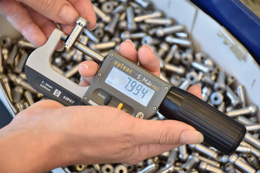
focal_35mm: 112
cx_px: 130
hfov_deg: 18.2
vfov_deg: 12.2
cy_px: 86
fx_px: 812
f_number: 5
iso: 500
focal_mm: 75
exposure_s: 1/40
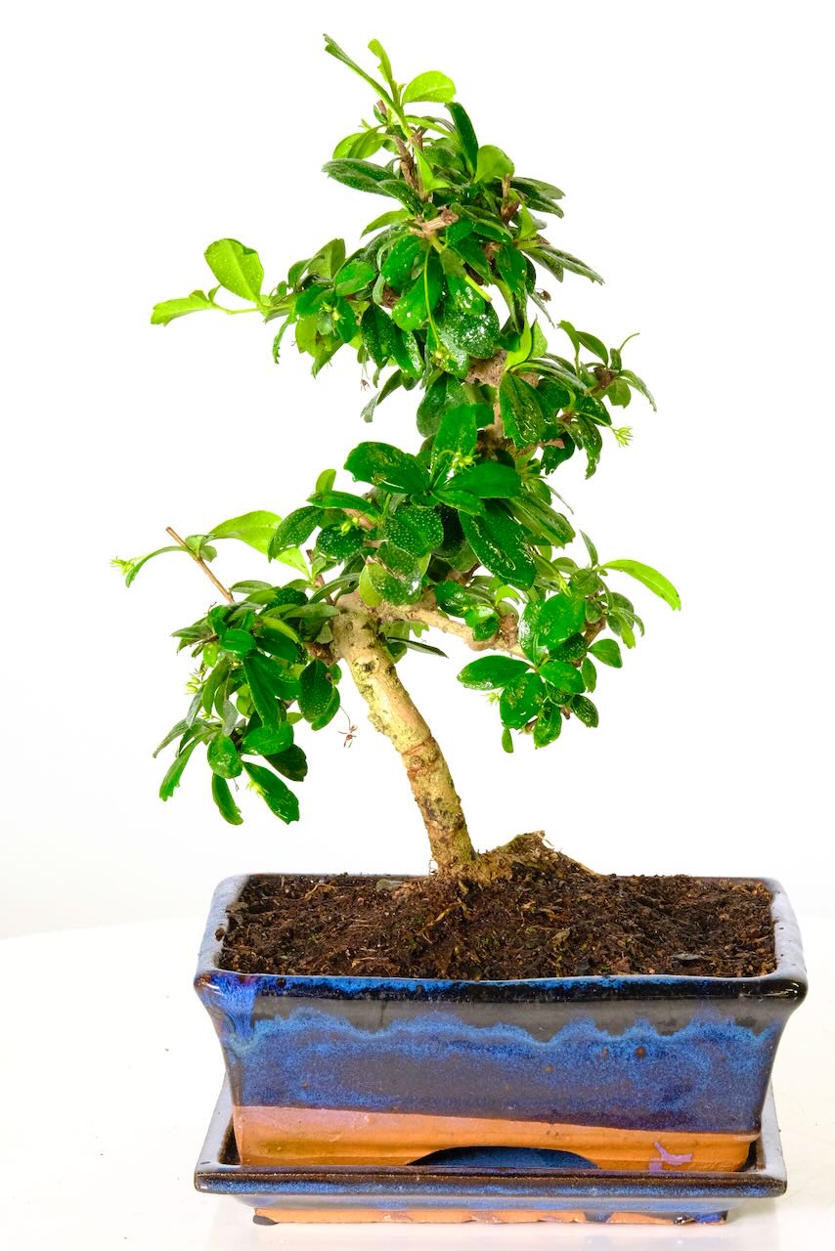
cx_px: 418
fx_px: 3686
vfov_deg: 19.3
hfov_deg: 12.9
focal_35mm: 106
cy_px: 626
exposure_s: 1/13
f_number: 13
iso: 2500
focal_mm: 70.5
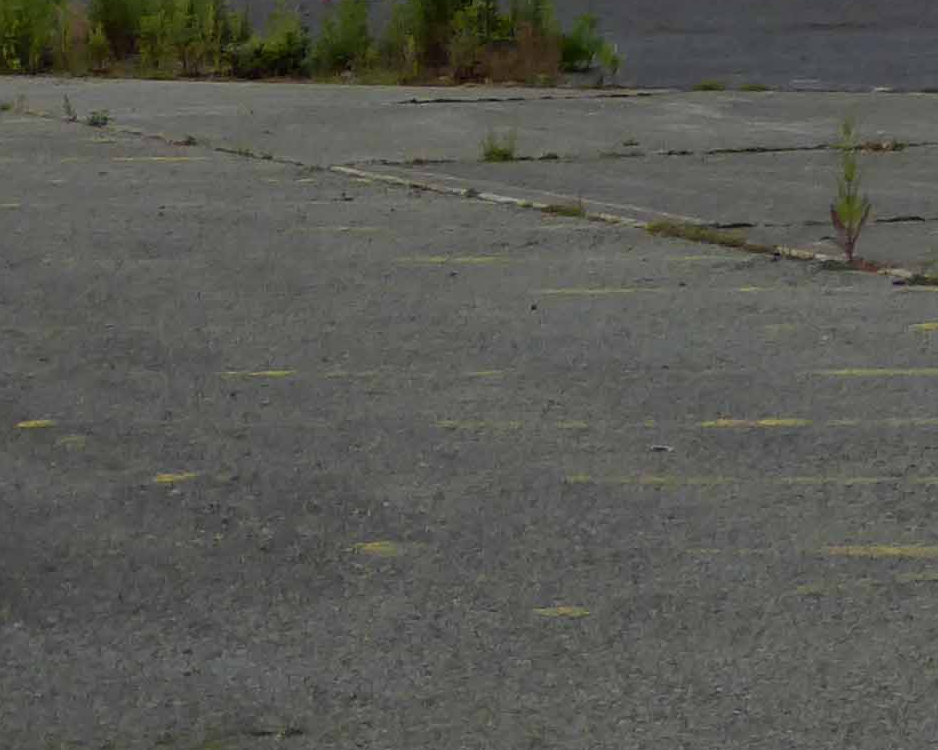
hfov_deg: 8.9
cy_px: -208
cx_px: 1917
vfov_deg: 7.5
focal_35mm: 204
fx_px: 5662
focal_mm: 8.4
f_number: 4
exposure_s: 1/500
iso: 125
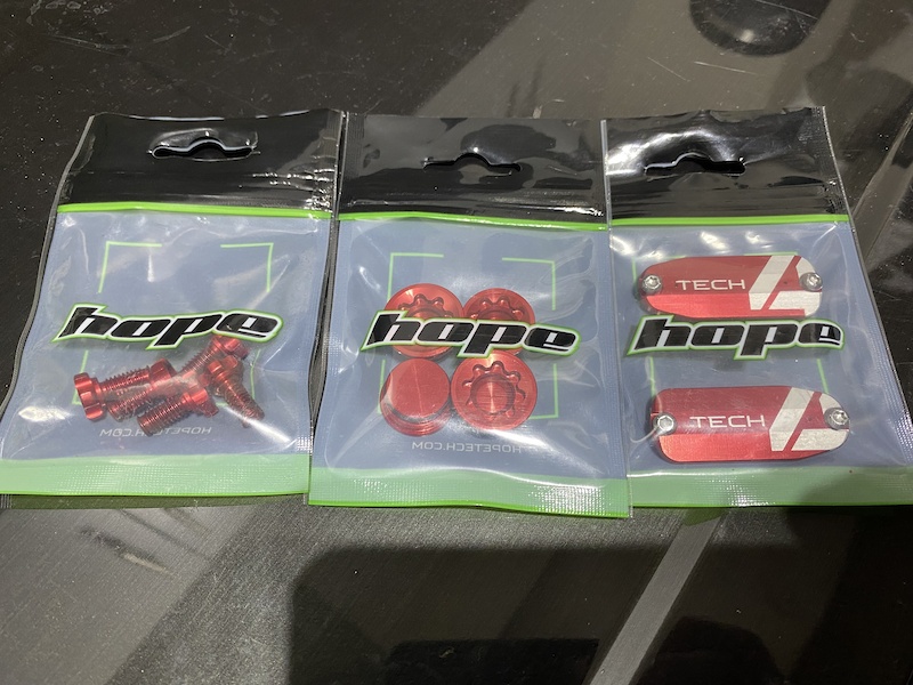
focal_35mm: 26
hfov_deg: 67.3
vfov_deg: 53.1
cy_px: 342
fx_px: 686
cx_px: 456
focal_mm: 4.25
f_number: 1.8
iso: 200
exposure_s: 1/60
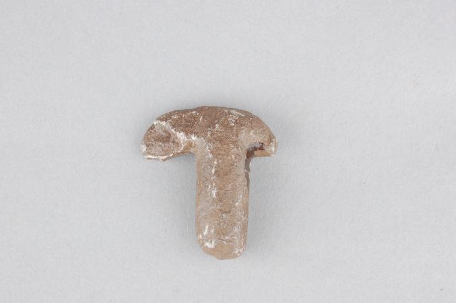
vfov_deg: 16.5
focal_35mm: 82
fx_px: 1044
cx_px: 228
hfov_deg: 24.6
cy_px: 152
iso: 200
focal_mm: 55
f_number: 22
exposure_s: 1/250
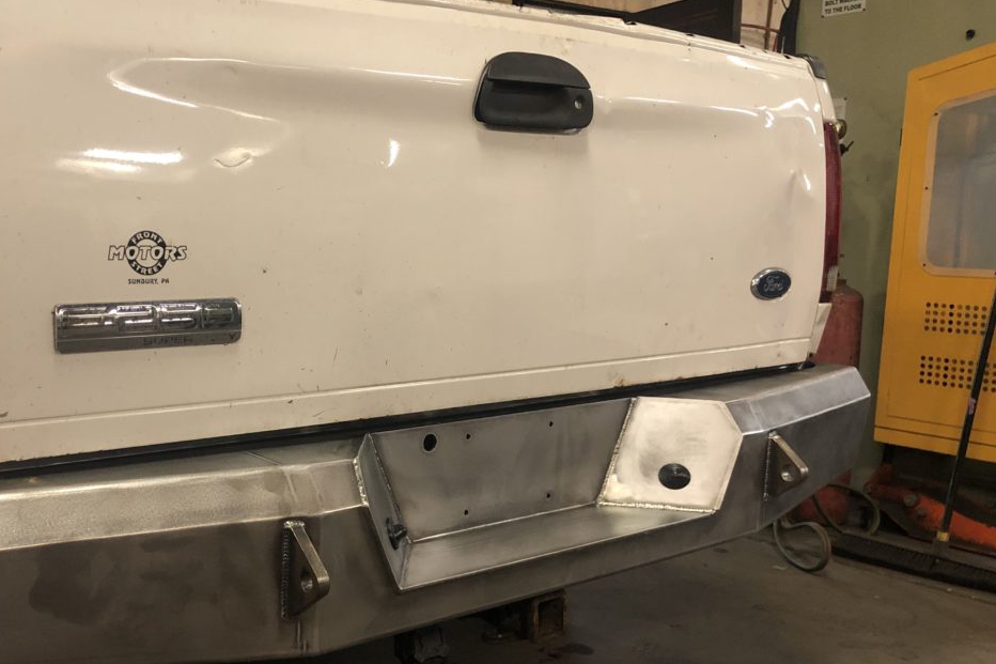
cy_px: 406
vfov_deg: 33.3
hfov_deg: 48.0
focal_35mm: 40
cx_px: 367
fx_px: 1106
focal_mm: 4
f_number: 1.8
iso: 80
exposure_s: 1/15
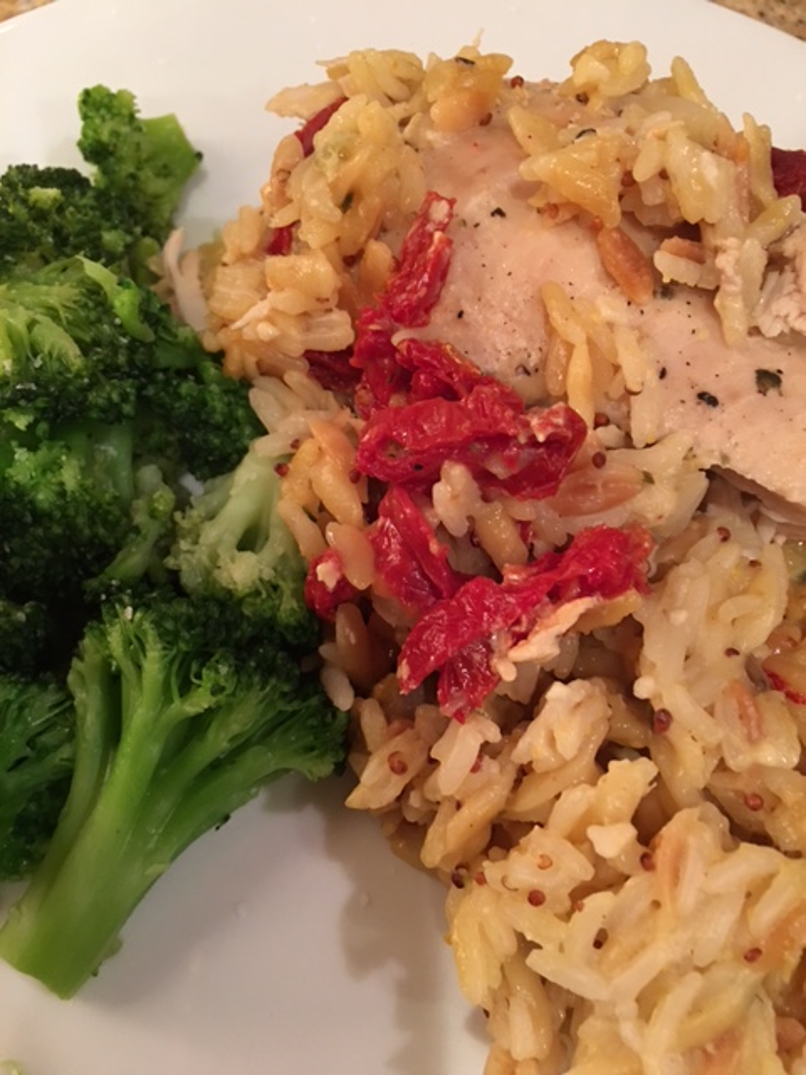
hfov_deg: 48.2
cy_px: 538
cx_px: 403
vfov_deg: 61.7
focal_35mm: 29
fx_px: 900
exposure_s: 1/10
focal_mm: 4.15
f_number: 2.2
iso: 80
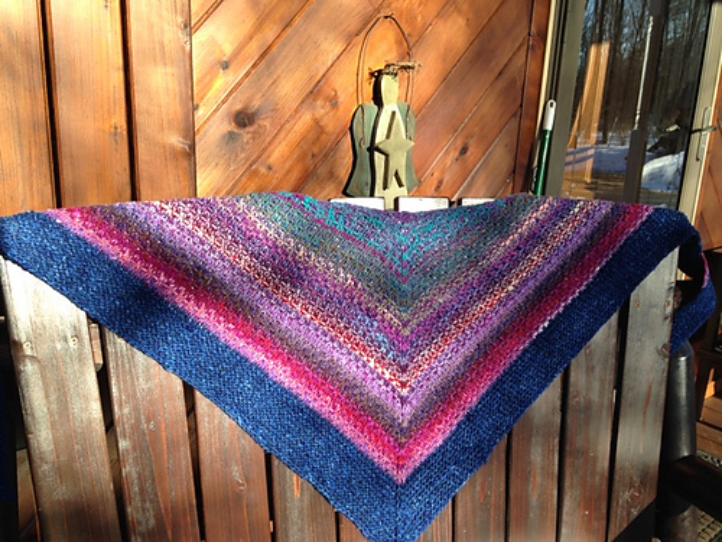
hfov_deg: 55.4
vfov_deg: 42.9
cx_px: 361
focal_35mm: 33
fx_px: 688
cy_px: 271
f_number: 2.4
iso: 50
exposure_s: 1/168
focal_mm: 4.12
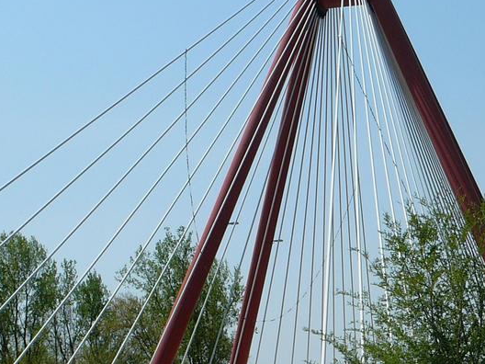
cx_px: 333
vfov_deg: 15.6
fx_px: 1331
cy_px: 196
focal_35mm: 95
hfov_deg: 20.6
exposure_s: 1/640
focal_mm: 7.3
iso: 80
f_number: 5.6
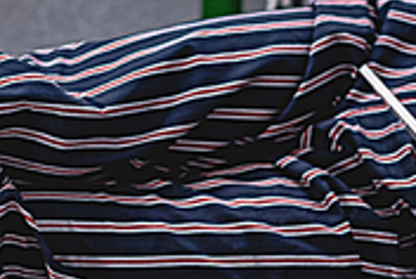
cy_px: 329
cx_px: 366
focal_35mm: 142
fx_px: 1644
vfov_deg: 9.6
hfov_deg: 14.3
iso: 100
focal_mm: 50
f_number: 2.8
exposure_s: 1/200
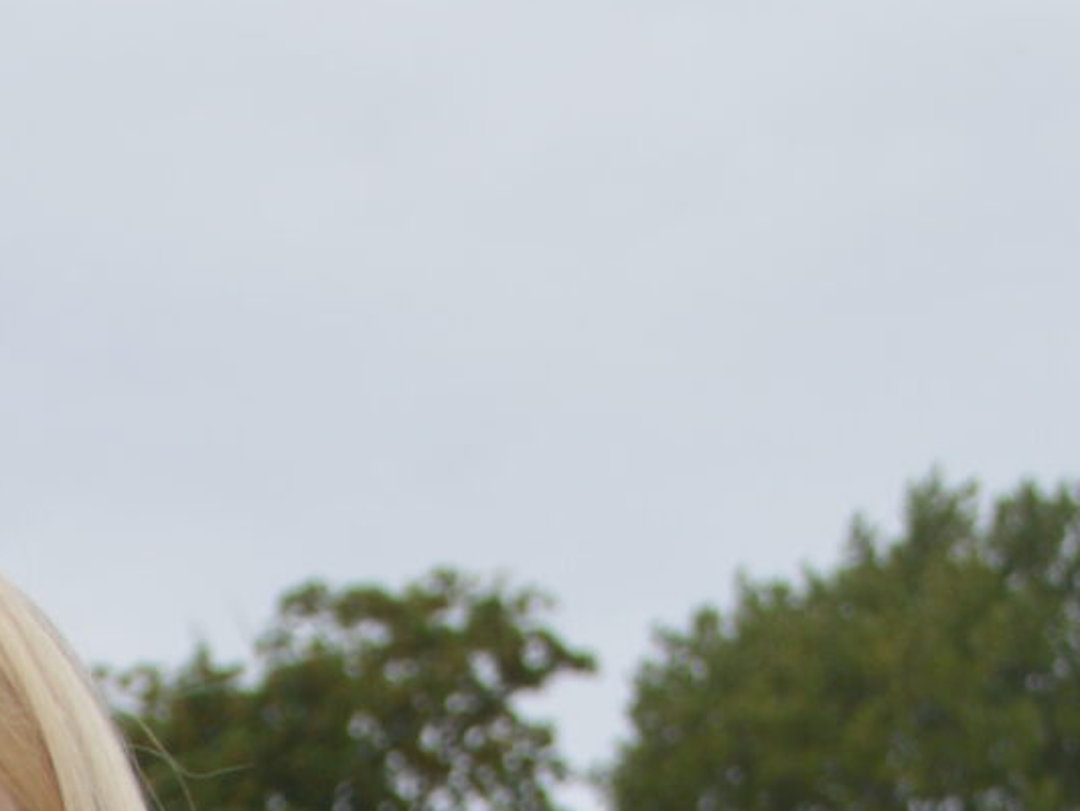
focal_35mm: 203
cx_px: -395
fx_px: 6335
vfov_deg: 6.8
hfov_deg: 9.5
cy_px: 2155
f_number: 4.5
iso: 100
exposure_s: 1/200
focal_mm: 26
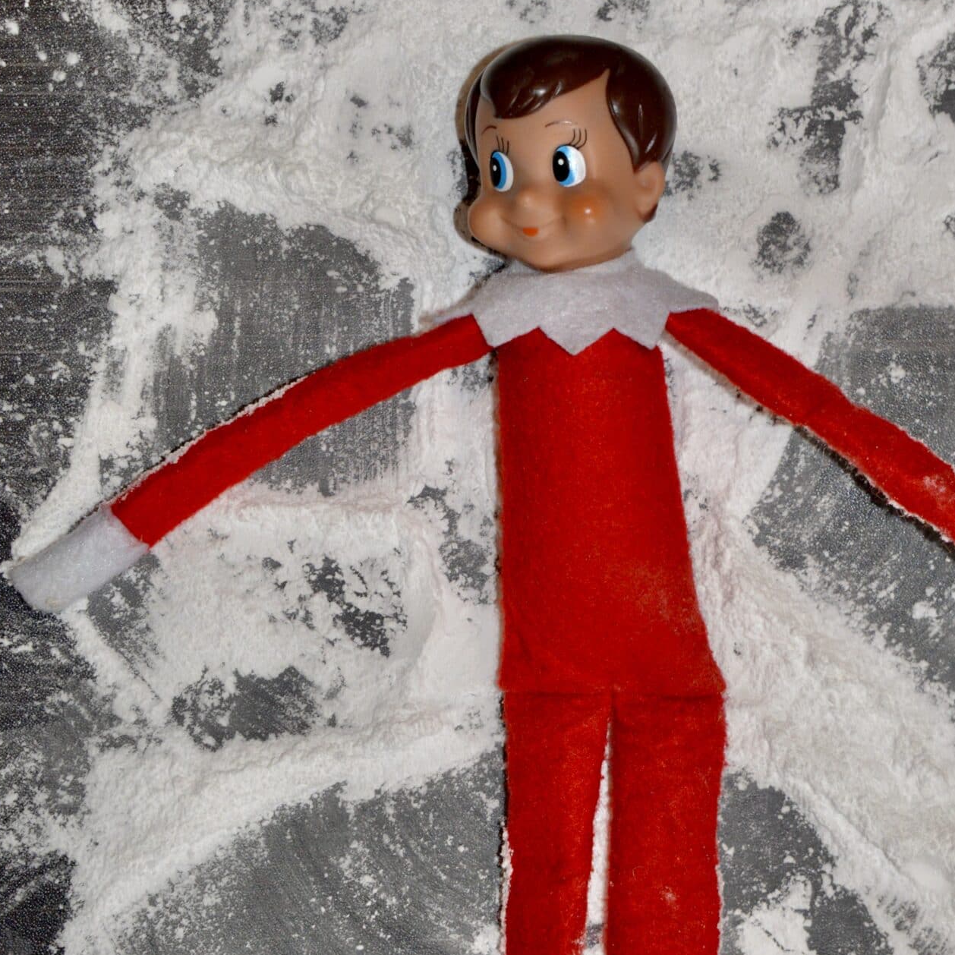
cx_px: 625
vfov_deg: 12.9
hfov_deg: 12.9
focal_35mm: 135
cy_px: 601
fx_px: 4214
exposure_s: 1/160
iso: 2500
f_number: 6.3
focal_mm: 78
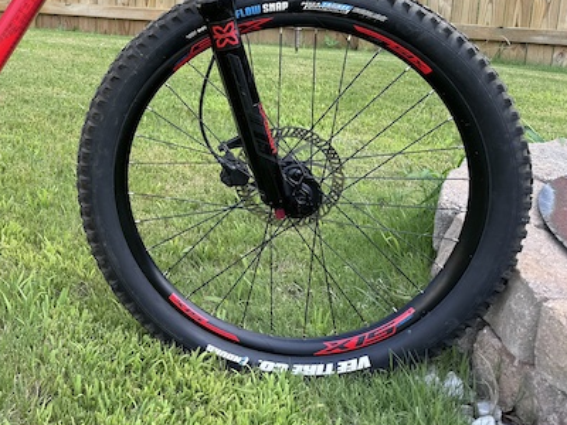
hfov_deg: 36.0
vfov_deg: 28.6
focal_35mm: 48
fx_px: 786
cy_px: 10
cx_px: 7
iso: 80
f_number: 1.78
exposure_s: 1/454
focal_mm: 6.76
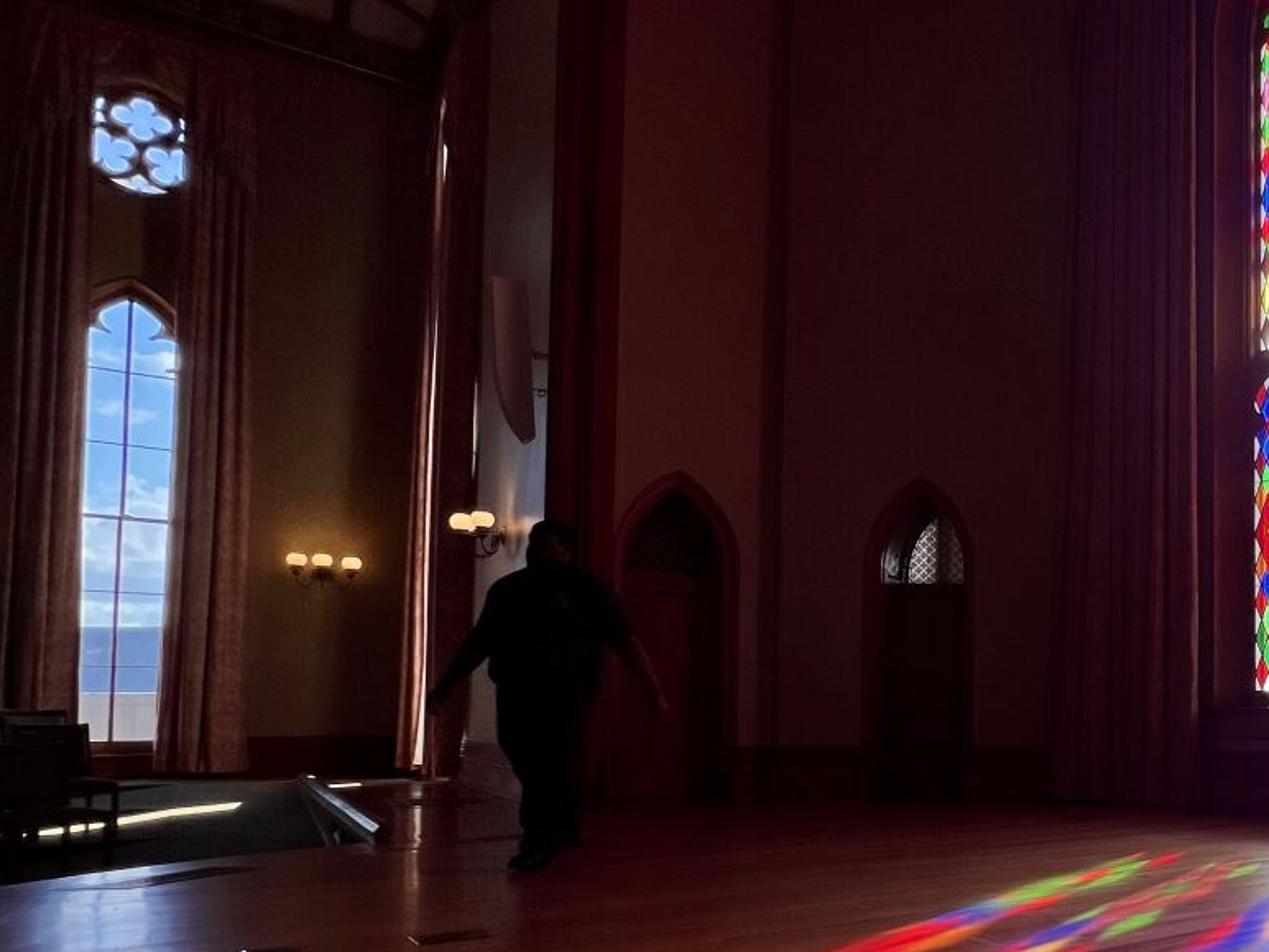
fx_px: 1026
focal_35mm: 28
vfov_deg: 48.5
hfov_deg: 50.6
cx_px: 1282
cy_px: 668
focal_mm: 1.57
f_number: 1.8
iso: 32
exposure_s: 1/342
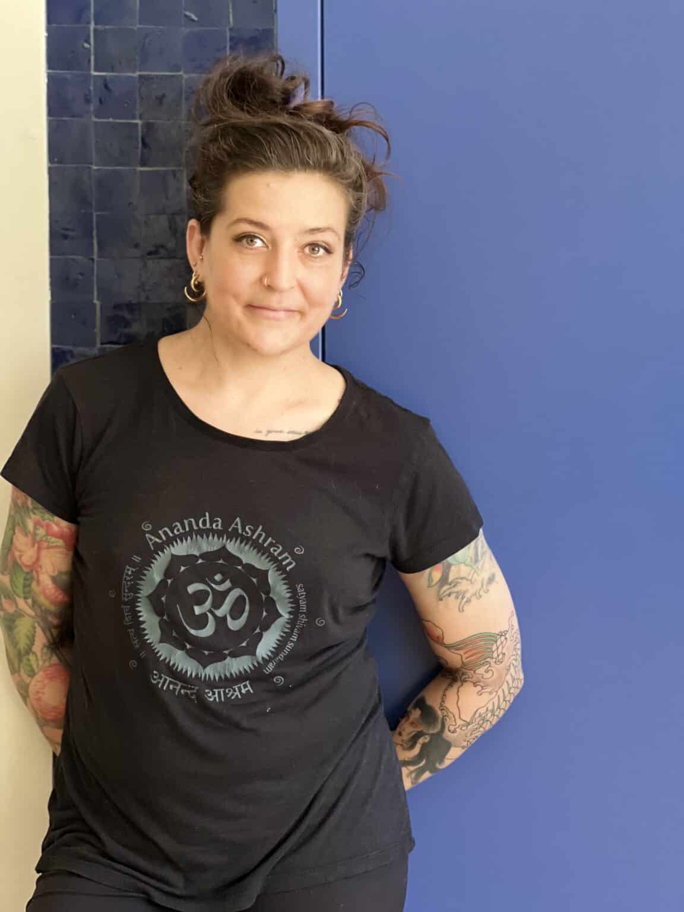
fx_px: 2029
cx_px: 342
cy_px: 456
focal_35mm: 77
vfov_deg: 25.3
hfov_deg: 19.1
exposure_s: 1/40
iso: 400
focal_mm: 9
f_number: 2.8
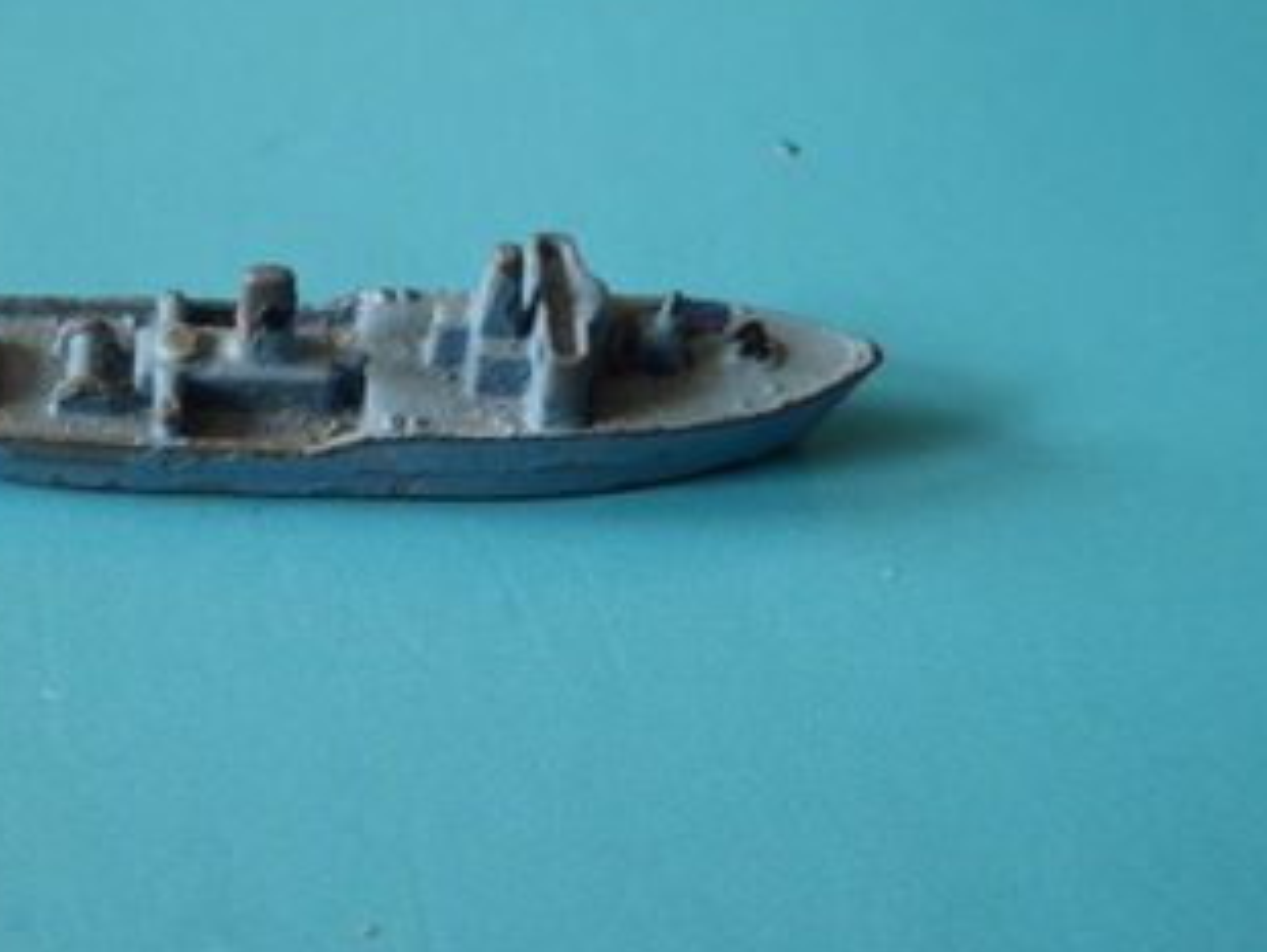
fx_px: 1905
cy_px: 441
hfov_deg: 36.3
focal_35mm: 52
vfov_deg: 28.1
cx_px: 396
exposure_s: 1/60
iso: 125
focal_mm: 6.3
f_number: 3.7
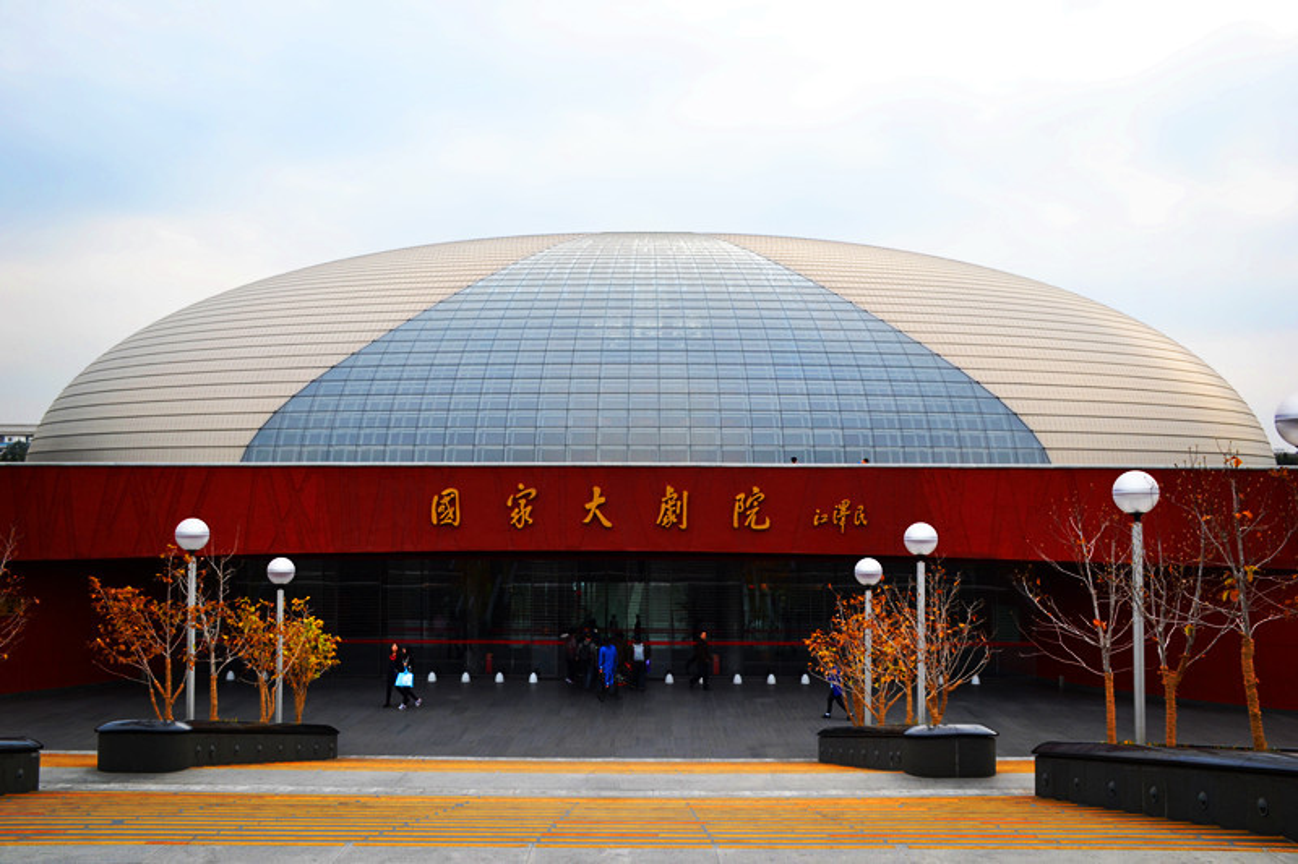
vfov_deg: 38.3
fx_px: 1244
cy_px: 432
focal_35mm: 34
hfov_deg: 55.1
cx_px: 649
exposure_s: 1/160
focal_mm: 23
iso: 100
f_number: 6.3
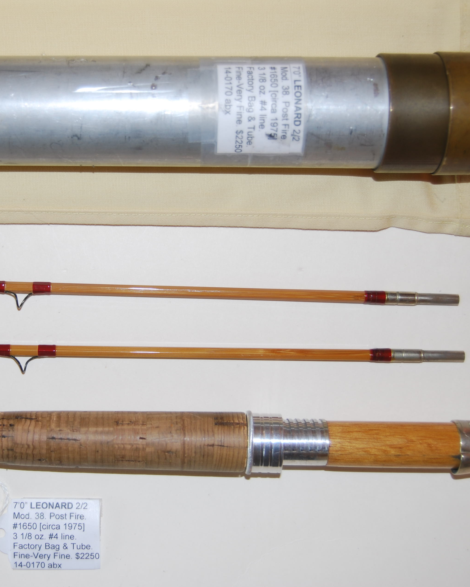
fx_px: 1043
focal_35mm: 60
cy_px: 291
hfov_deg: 24.9
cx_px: 90
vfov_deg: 31.4
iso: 100
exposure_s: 1/60
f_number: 4.2
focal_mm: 28
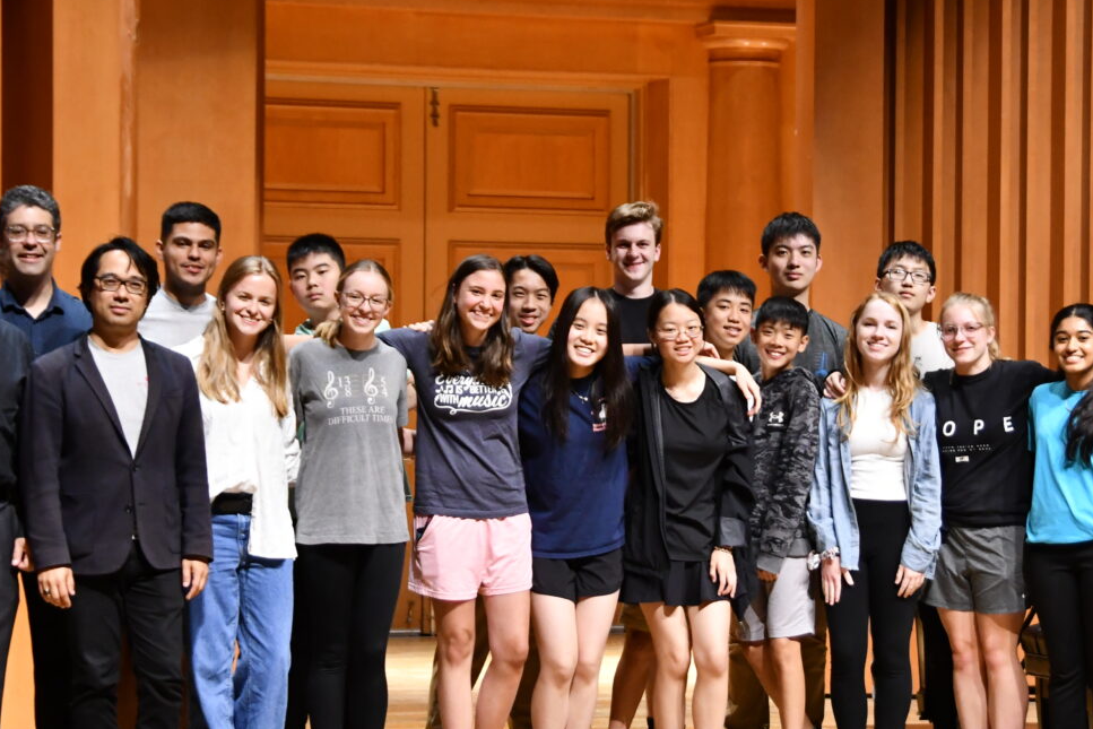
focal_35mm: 129
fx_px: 3917
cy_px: 369
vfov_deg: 10.6
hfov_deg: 15.9
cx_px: 624
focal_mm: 52
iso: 2500
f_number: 5.6
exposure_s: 1/125
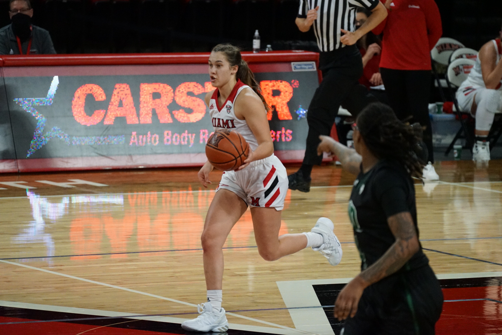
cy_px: 168
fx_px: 4186
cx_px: 251
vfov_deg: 4.6
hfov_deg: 6.9
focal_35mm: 300
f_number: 5.6
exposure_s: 1/2000
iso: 6400
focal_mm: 300
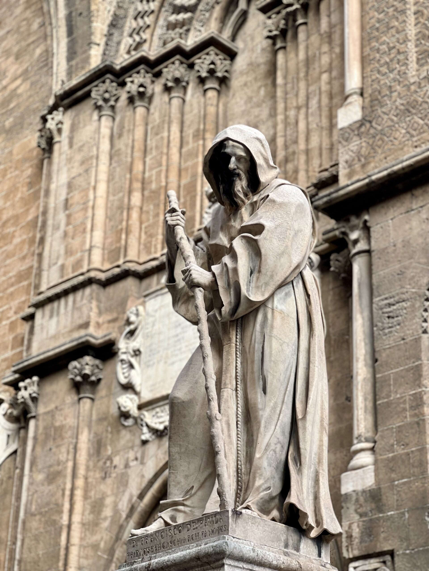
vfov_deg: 25.3
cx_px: 214
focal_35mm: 77
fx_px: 1272
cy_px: 286
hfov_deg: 19.1
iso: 20
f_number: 2.8
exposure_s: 1/129
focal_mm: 9
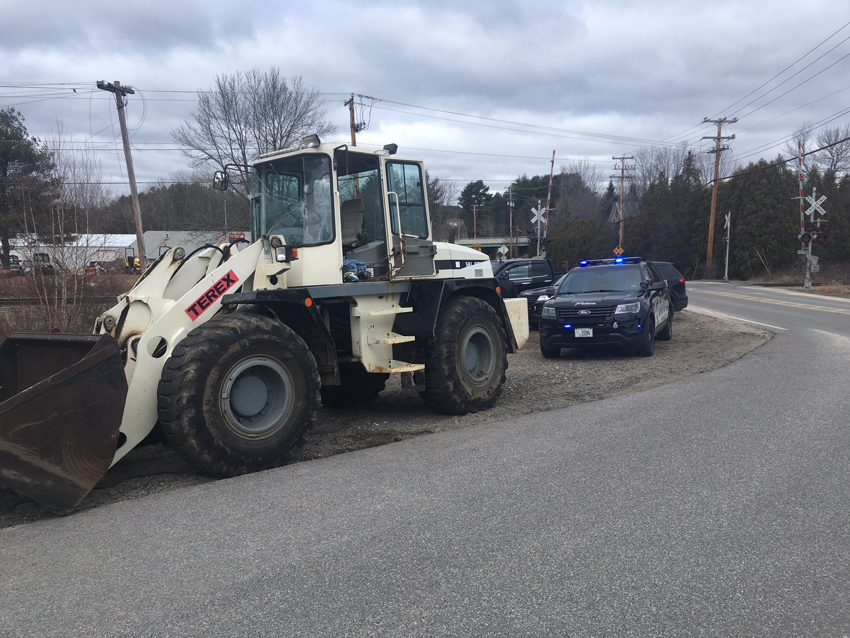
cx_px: 425
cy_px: 319
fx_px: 712
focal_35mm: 29
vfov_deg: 48.2
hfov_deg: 61.7
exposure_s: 1/818
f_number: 2.2
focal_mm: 4.15
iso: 25
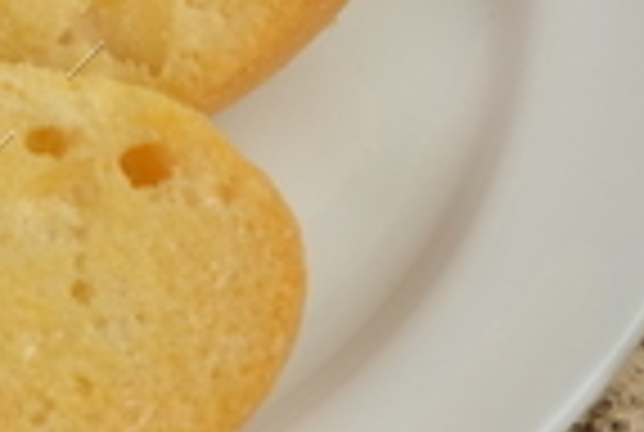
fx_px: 11580
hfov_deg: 3.2
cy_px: -92
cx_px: -252
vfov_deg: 2.1
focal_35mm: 646
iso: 160
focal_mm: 104.9
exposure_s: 1/125
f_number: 13
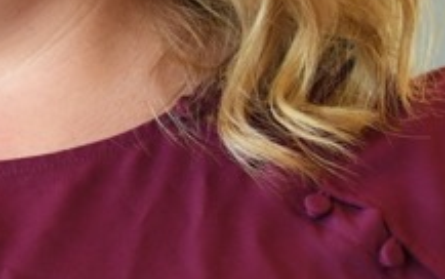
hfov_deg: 6.8
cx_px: -390
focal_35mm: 300
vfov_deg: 4.4
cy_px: -77
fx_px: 3641
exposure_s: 1/200
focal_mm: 50
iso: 1250
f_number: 2.8
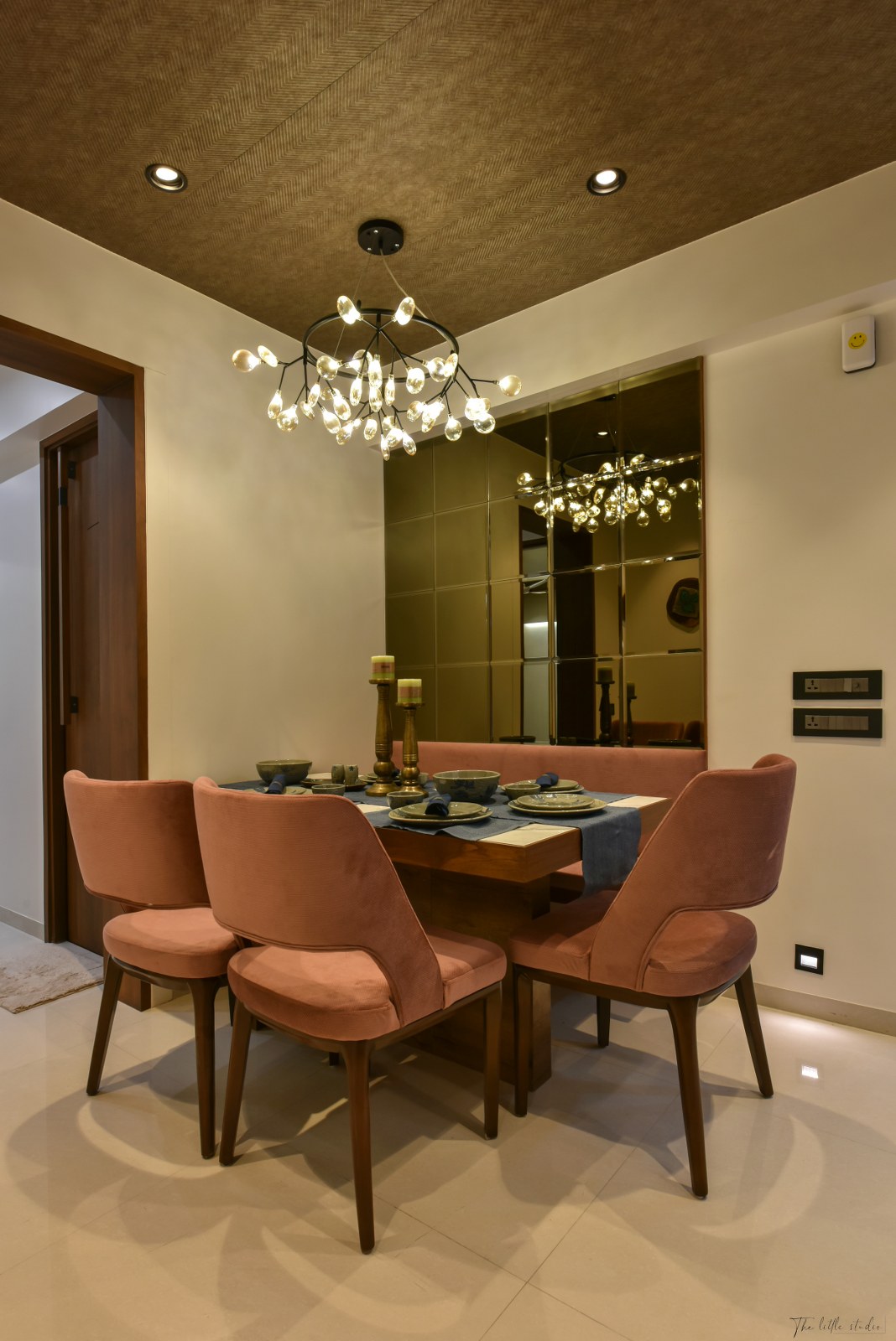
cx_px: 448
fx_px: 709
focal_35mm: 19
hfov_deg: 64.6
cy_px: 670
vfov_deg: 86.9
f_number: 11
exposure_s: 1/13
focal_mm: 19
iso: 400
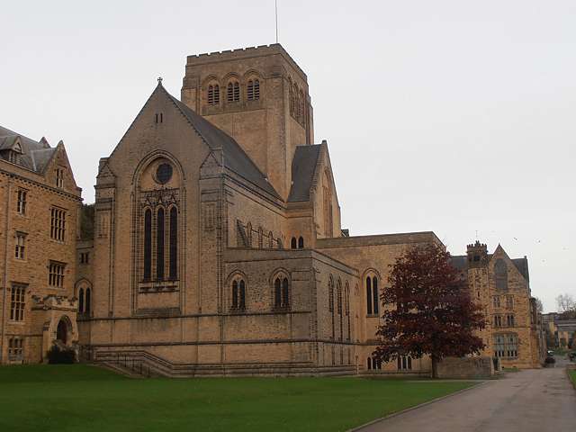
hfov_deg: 33.8
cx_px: 288
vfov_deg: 25.7
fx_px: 948
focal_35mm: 57
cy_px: 216
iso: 80
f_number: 4.5
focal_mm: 10.04
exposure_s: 1/250
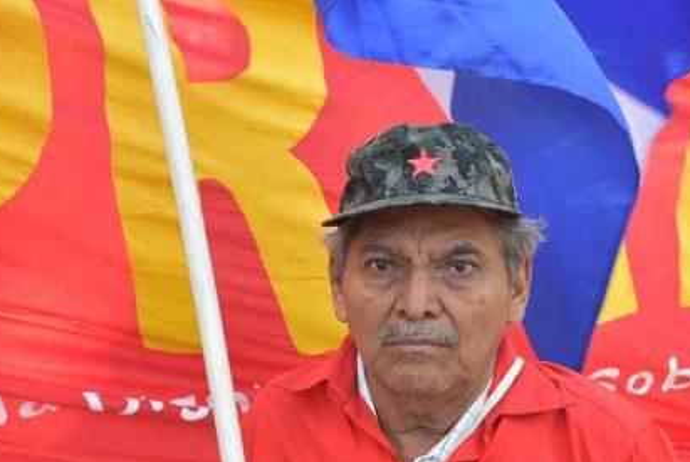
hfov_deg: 35.3
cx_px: 243
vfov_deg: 24.2
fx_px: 1074
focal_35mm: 56
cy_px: 295
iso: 400
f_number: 5.6
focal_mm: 20
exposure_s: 1/100
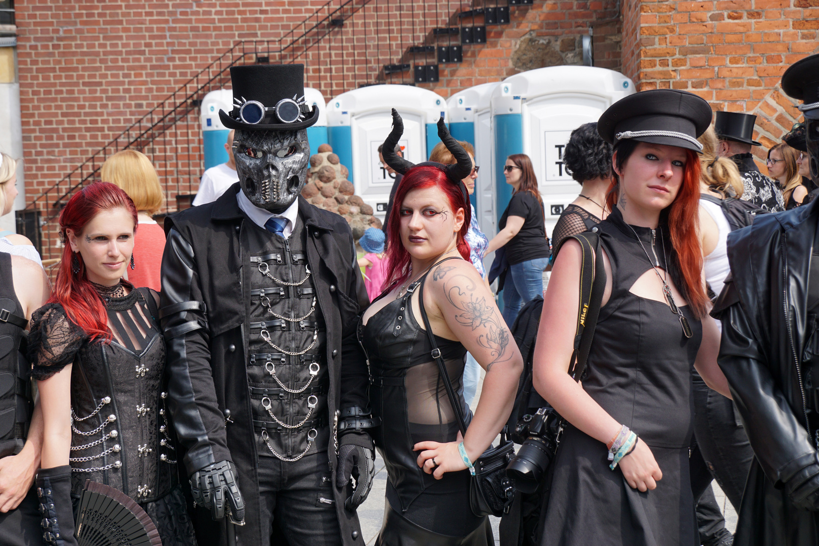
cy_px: 273
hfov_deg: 29.9
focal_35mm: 68
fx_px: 1536
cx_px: 410
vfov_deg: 20.2
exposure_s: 1/200
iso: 100
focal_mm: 45
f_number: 7.1
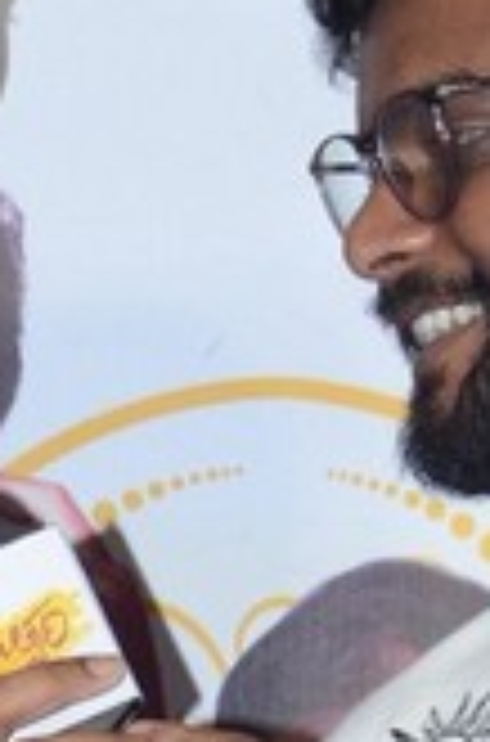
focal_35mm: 647
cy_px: 1336
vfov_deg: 3.2
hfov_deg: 2.1
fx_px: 13293
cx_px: -7
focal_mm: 66
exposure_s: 1/125
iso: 640
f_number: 6.3
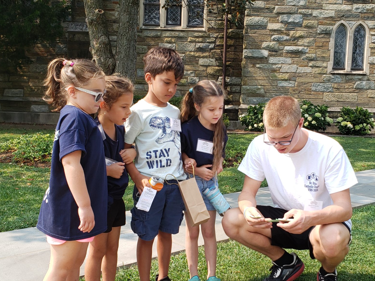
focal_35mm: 43
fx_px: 466
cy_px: 179
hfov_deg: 43.8
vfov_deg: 33.4
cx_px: 208
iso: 50
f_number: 2.4
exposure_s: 1/449
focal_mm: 4.3
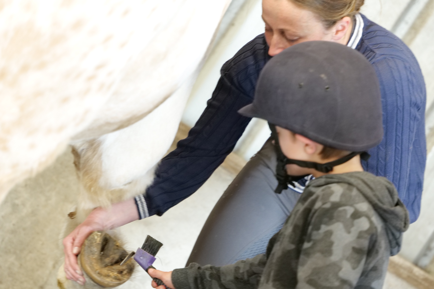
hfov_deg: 9.3
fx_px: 2676
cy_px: 144
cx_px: 217
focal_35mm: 222
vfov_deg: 6.2
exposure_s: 1/40
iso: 6400
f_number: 5.5
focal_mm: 222
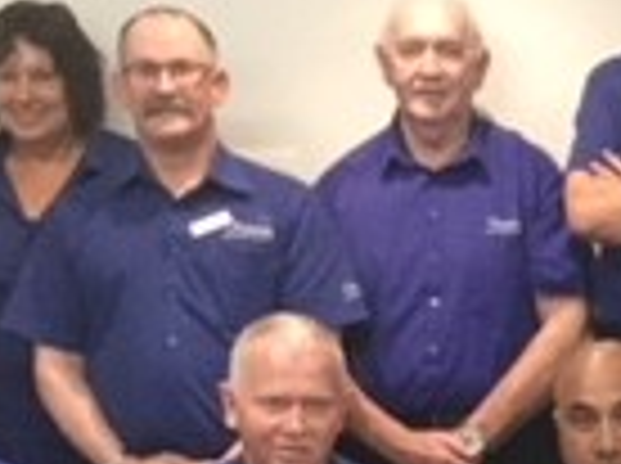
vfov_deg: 10.2
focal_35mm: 144
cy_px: 392
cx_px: 990
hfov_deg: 12.9
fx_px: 2579
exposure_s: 1/33
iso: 200
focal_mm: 3.3
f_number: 2.4
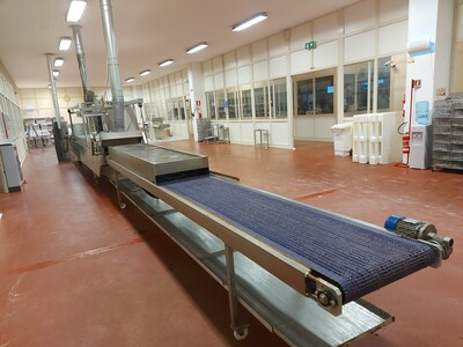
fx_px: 321
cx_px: 232
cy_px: 174
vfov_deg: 56.8
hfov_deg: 71.6
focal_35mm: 24
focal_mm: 5.23
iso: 200
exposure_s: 1/50
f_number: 1.8
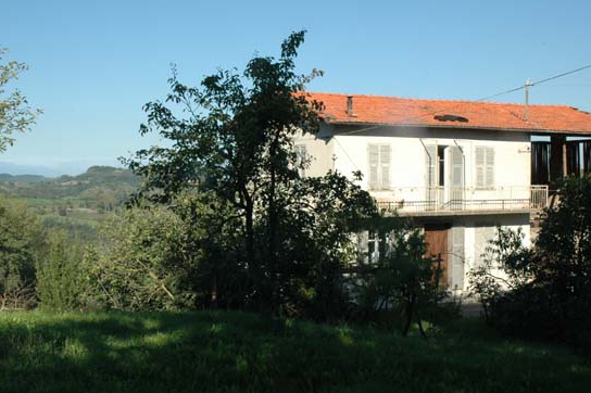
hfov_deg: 39.9
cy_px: 196
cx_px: 277
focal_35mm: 50
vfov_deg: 27.2
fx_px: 813
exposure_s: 1/125
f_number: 16
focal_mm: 29
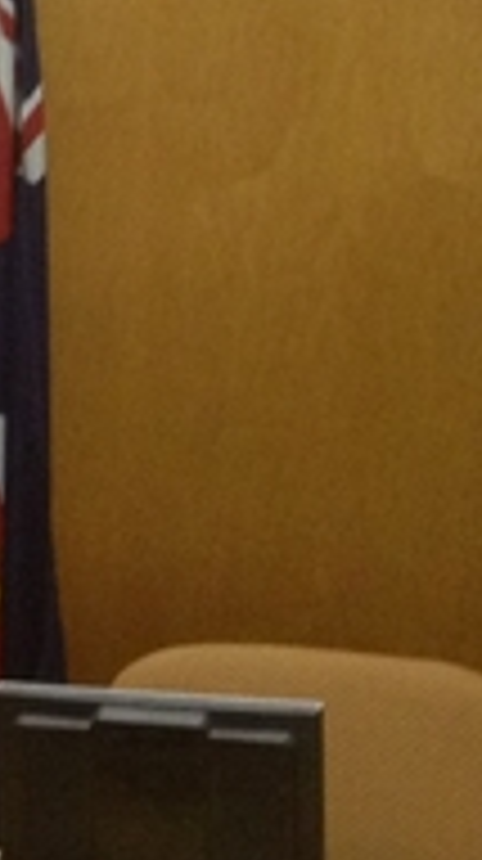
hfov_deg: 5.6
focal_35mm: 185
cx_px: -1480
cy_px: 333
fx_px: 4216
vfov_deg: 11.6
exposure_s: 1/20
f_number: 2.4
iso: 160
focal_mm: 4.28
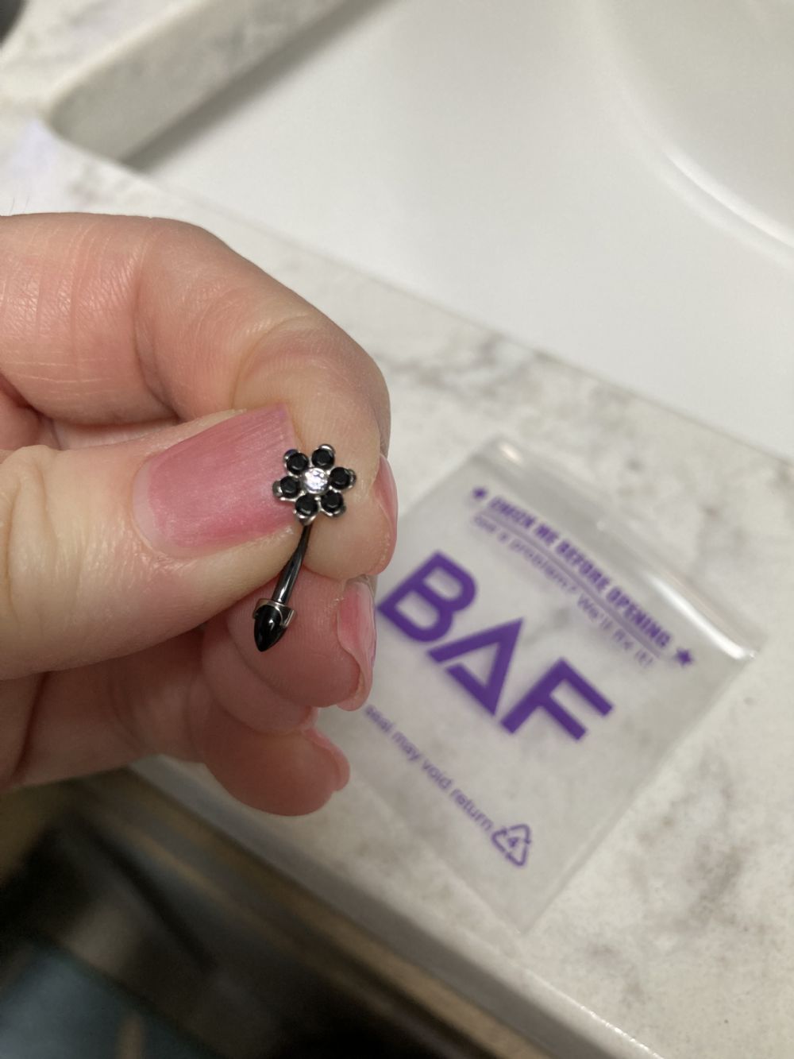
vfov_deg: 63.4
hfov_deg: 49.8
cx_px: 397
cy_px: 530
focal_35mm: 28
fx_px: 856
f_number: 1.8
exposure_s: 1/103
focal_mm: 3.99
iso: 80
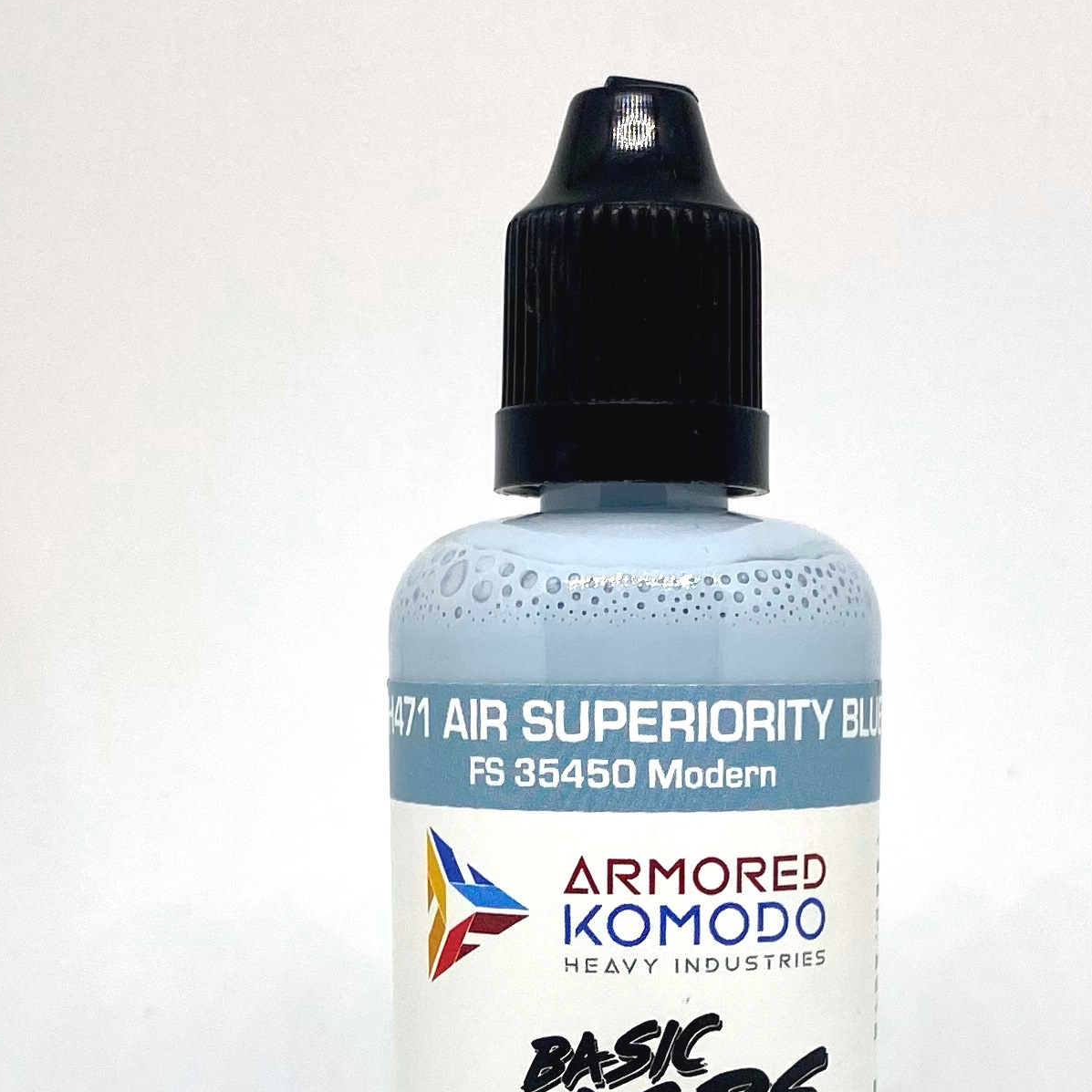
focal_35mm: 42
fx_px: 1499
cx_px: 635
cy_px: 739
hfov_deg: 39.9
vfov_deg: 39.5
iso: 32
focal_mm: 4.25
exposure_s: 1/288
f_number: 1.8
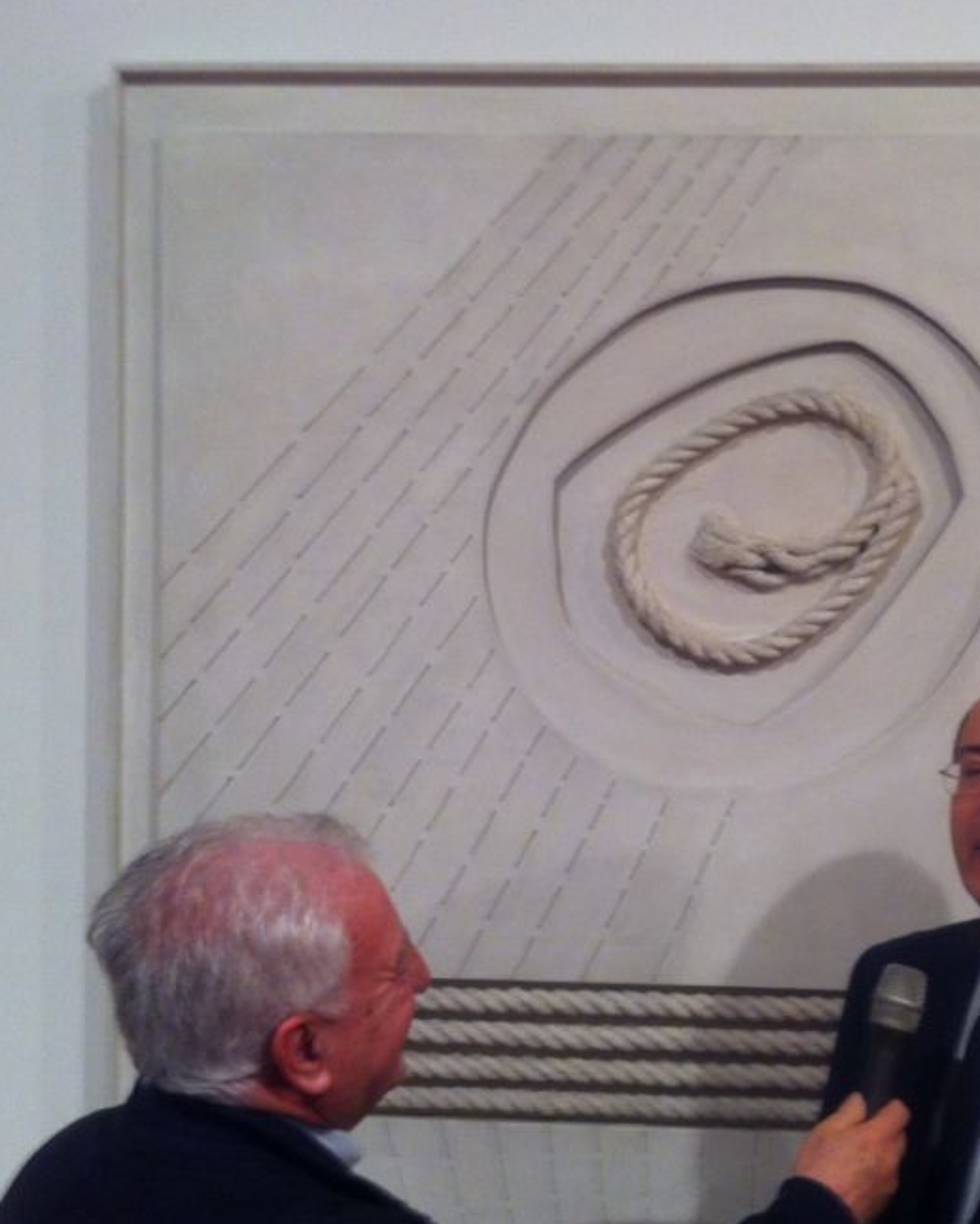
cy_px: 620
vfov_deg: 34.7
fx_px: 1957
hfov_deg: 27.9
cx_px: 660
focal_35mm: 54
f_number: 2.8
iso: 125
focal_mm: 3.85
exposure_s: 1/15
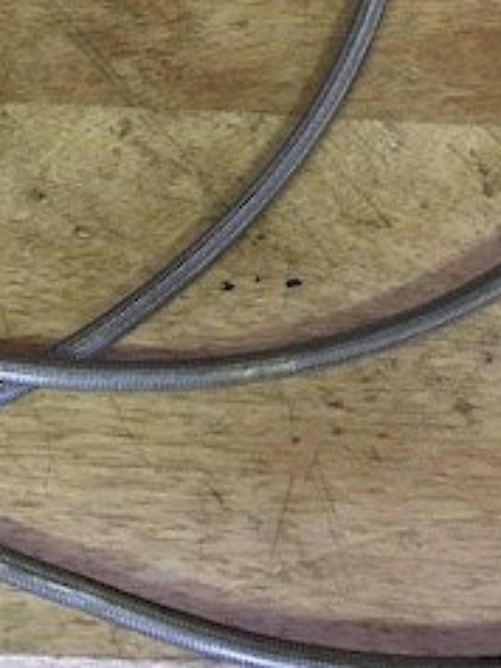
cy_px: -107
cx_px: -8
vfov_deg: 19.0
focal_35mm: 98
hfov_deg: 14.8
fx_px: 1889
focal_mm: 4.15
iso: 160
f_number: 2.2
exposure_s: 1/33
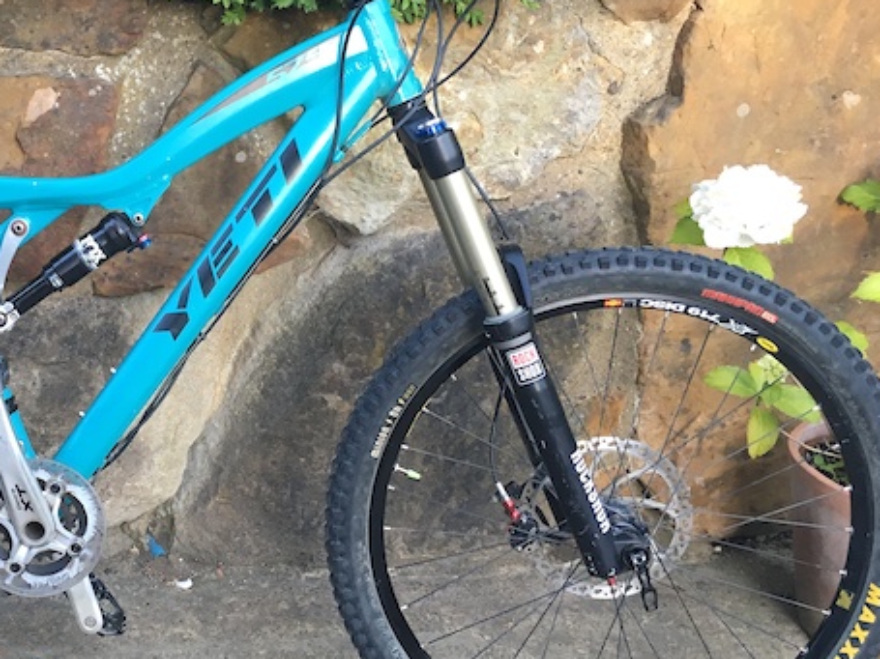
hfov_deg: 36.0
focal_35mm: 51
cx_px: 151
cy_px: 294
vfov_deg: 28.5
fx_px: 1296
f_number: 2.2
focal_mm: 4.15
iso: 32
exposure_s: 1/33
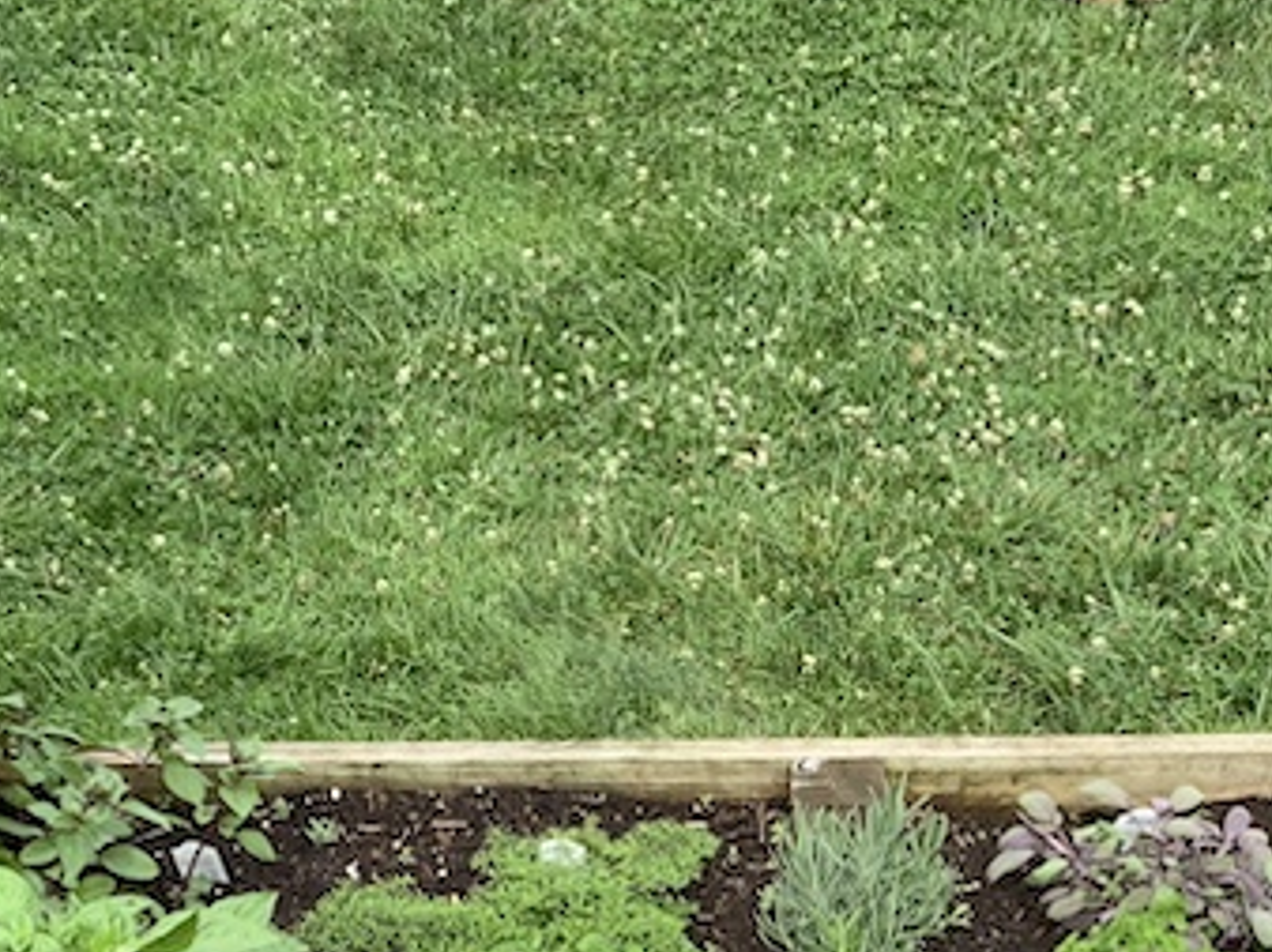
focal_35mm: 77
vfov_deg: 18.2
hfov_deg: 25.2
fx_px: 2827
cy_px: 1114
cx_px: 843
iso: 25
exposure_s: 1/570
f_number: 1.8
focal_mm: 4.25
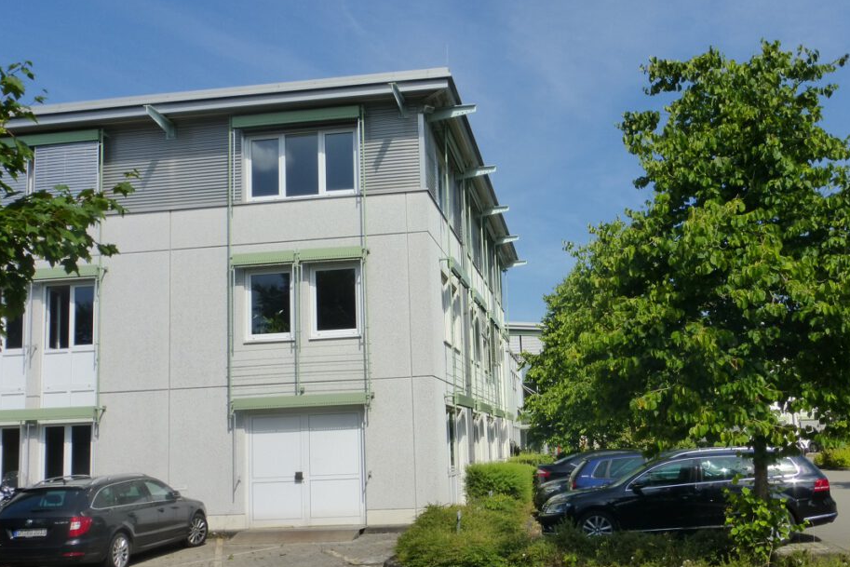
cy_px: 323
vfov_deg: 37.8
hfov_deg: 54.3
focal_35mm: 35
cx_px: 472
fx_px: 826
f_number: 5.6
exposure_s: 1/800
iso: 200
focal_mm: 5.4
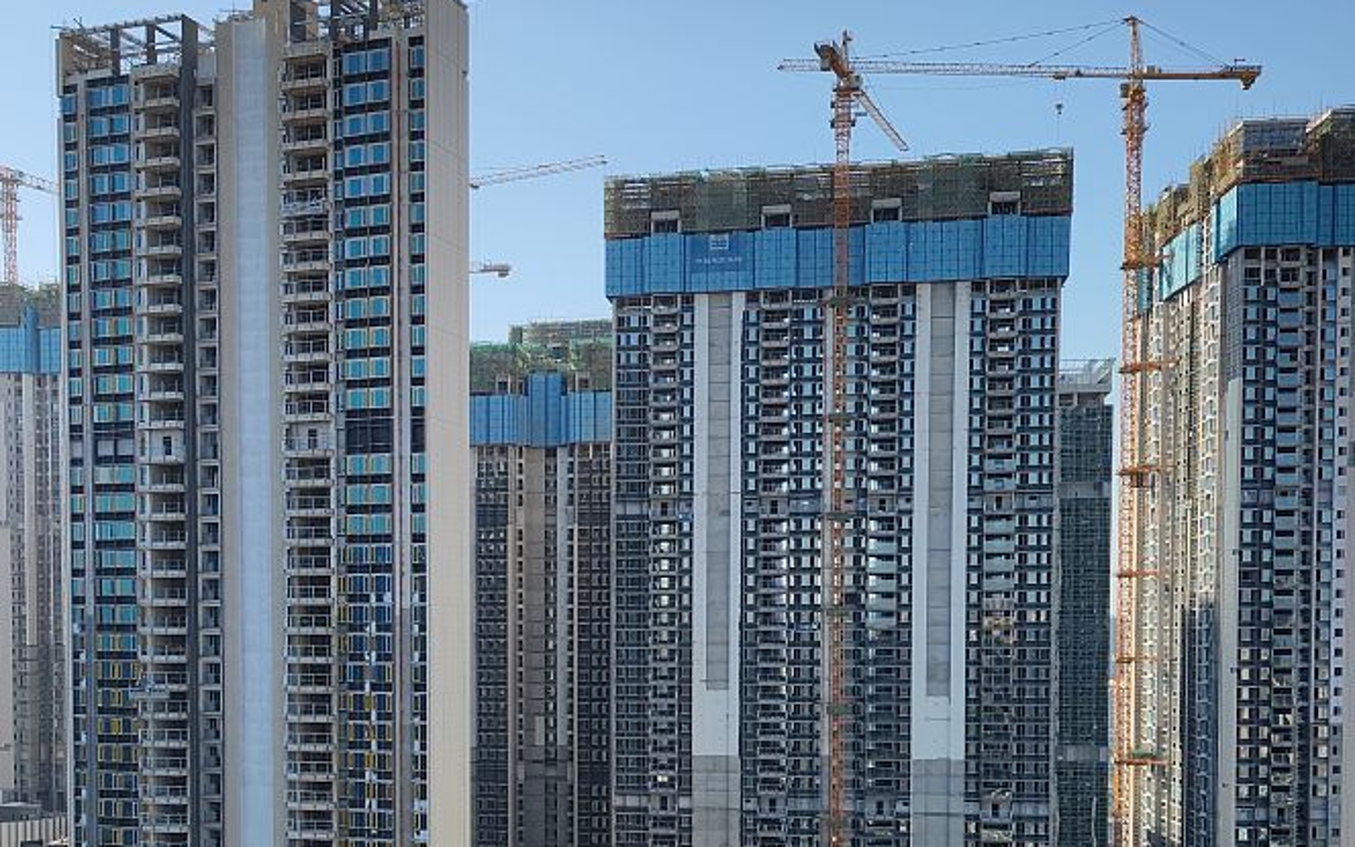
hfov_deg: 43.1
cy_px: 682
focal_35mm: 46
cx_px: 490
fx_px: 1699
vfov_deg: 27.4
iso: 50
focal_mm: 6.78
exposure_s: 1/1830
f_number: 1.85
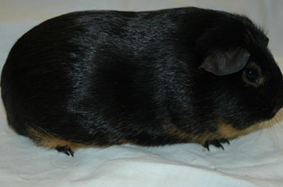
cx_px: 147
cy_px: 92
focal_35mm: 59
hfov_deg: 34.2
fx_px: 460
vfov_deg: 23.1
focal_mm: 35
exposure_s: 1/60
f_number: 4.2
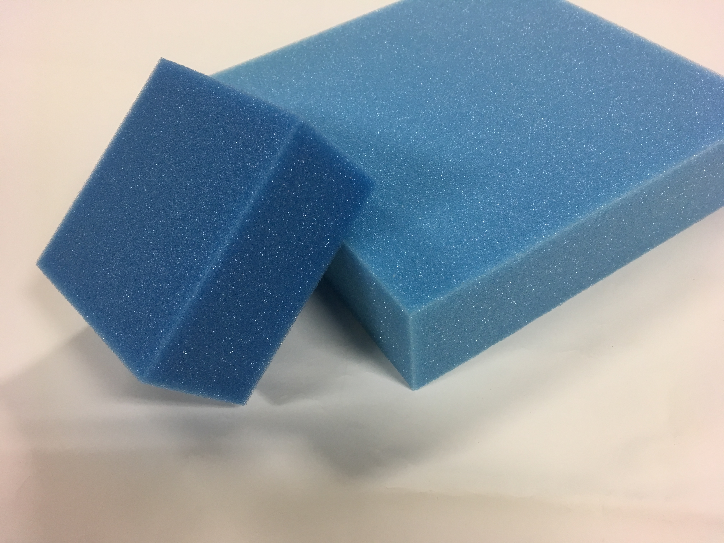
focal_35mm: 29
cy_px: 272
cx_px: 362
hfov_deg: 61.7
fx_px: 607
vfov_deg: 48.2
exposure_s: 1/30
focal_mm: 4.15
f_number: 2.2
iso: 64
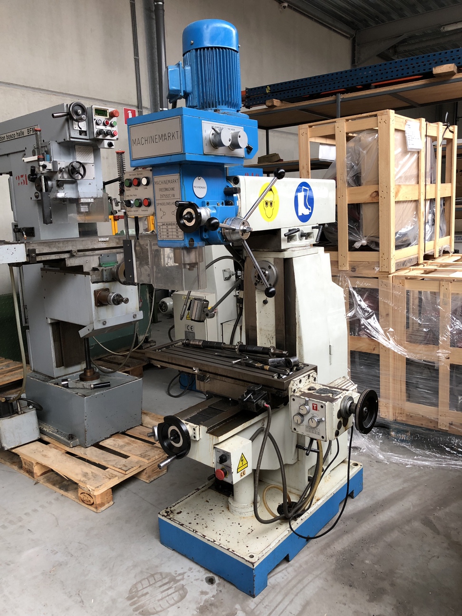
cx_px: 231
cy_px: 308
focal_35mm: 28
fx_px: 498
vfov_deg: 63.4
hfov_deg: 49.7
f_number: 1.8
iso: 40
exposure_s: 1/24
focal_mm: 4
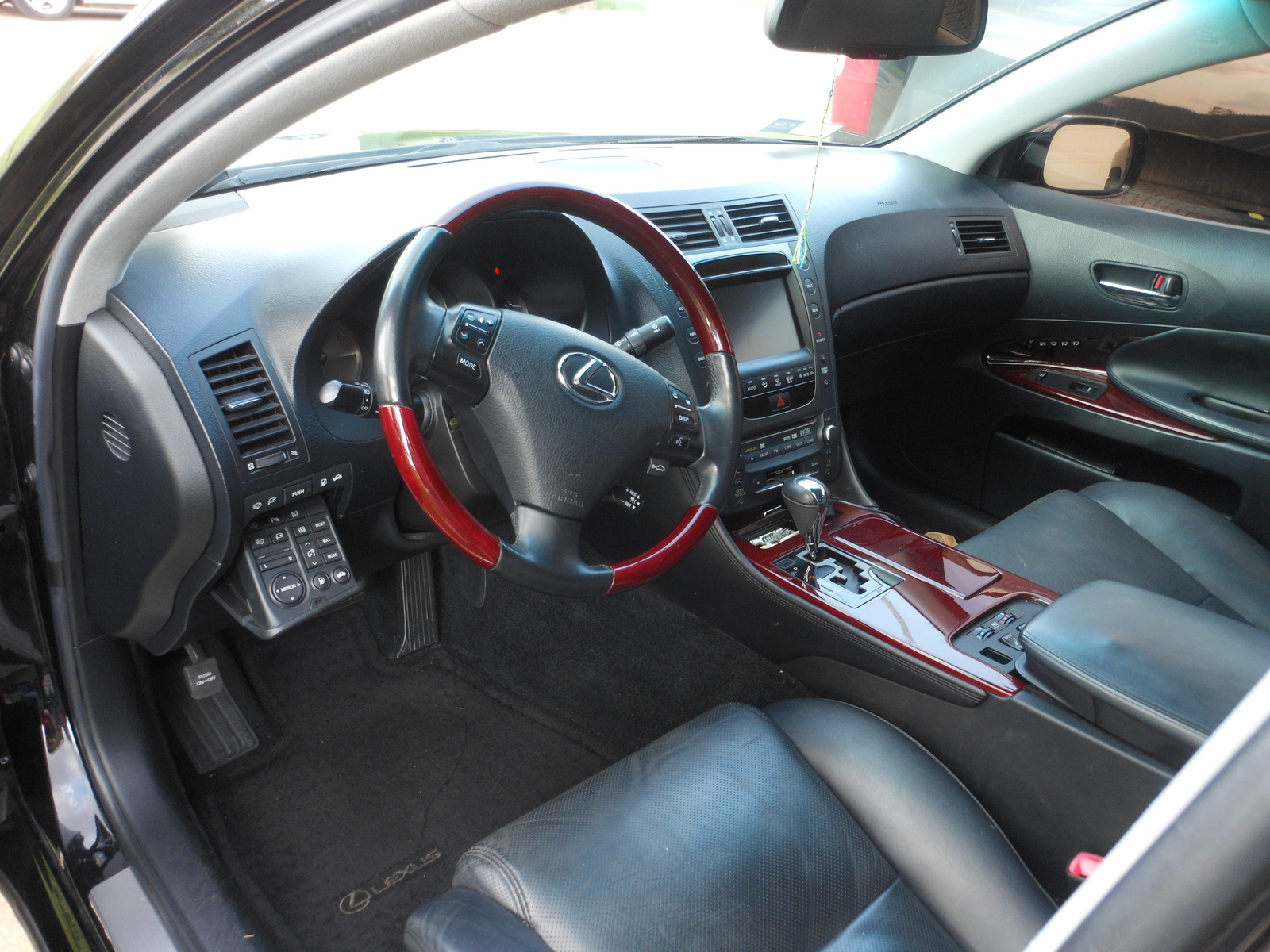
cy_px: 476
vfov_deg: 49.7
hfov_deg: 63.4
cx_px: 635
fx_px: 1027
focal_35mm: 28
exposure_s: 1/30
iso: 125
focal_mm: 5
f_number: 3.7
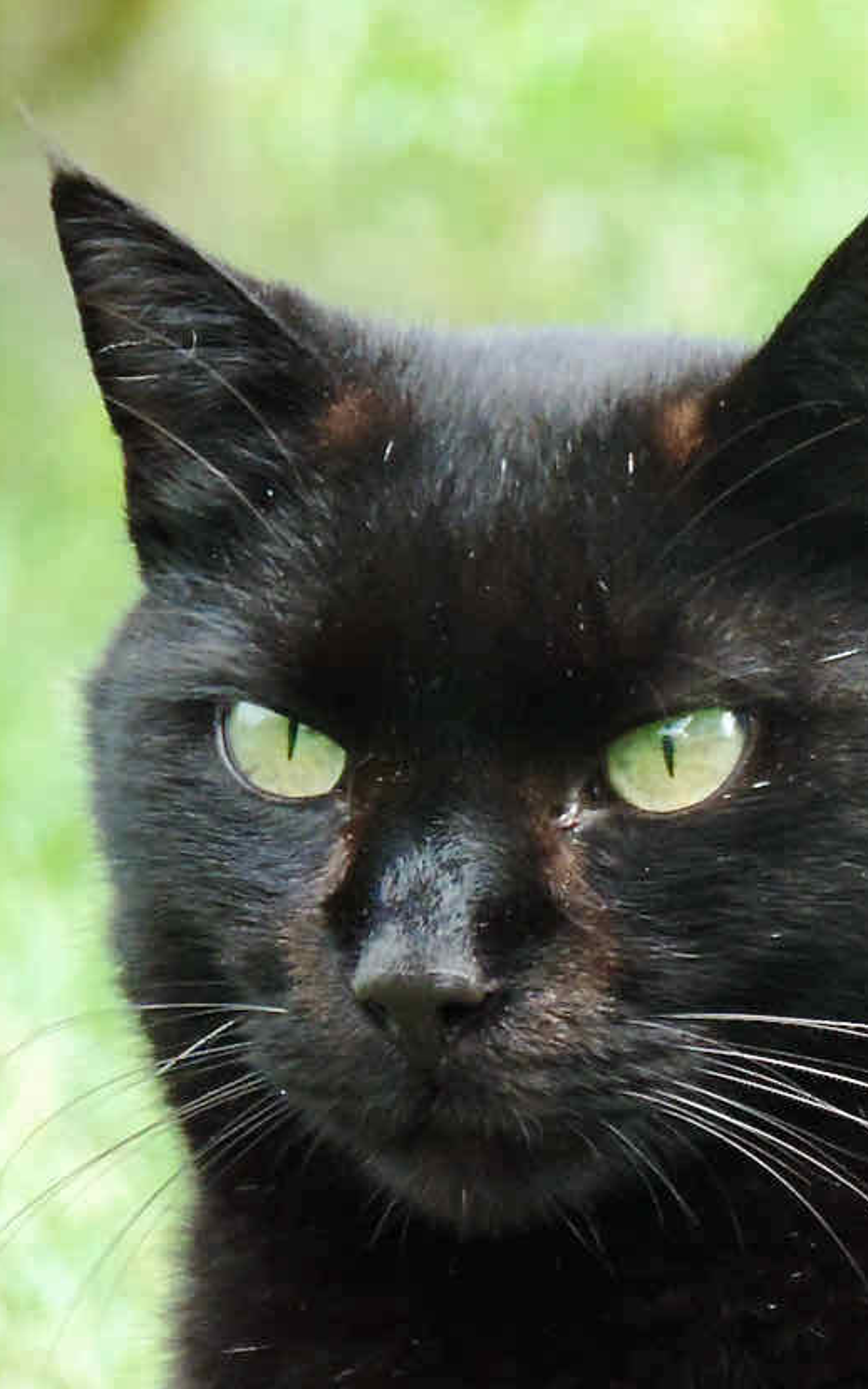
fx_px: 26953
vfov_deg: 3.0
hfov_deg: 1.8
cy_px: 828
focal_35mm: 712
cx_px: 637
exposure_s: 1/100
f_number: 4.9
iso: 800
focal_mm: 77.5
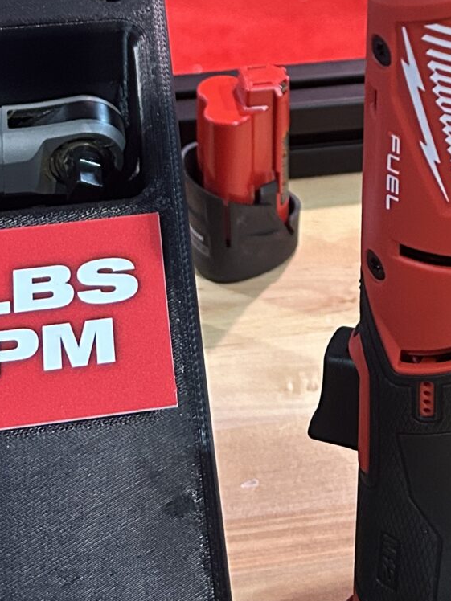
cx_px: 420
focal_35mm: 89
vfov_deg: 20.4
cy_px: -152
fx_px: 1546
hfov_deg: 16.3
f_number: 1.5
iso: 400
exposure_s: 1/60
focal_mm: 5.7
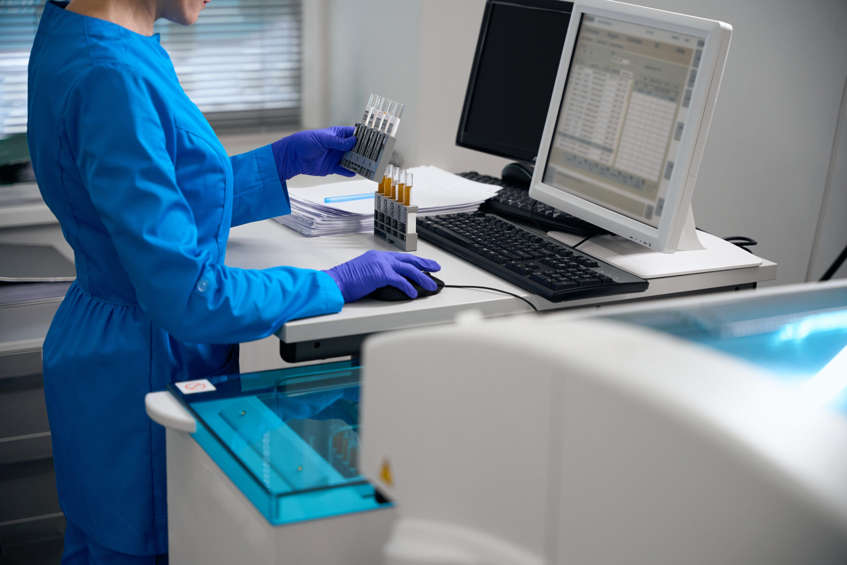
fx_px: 1647
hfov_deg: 28.8
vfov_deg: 19.5
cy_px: 282
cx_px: 424
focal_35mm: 70
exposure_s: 1/250
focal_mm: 70
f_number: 2.8
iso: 640
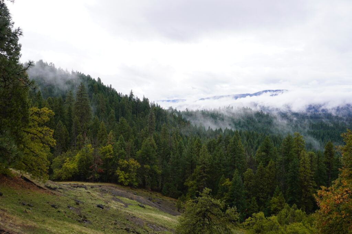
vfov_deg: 41.7
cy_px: 117
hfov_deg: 59.5
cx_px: 176
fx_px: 308
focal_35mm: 32
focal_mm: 21
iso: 100
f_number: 8
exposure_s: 1/125
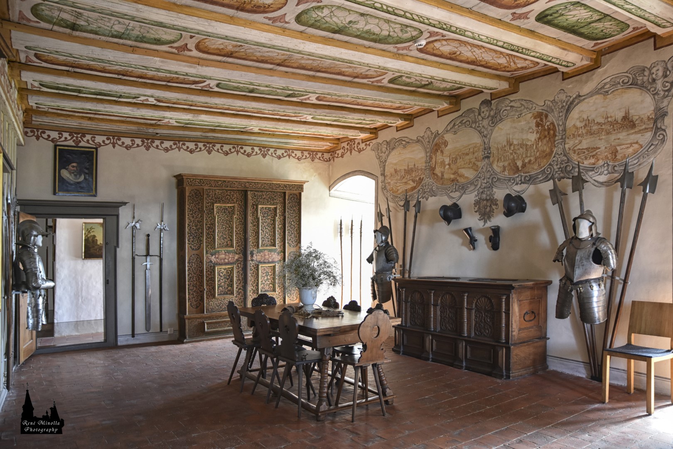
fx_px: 477
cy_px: 224
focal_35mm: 26
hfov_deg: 70.4
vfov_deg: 50.4
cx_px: 336
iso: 500
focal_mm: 17
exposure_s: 1/25
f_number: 2.8
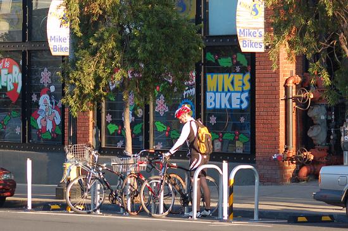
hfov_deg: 19.5
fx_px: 1014
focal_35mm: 105
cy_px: 116
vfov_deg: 13.0
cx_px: 174
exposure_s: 1/400
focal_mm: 70
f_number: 5
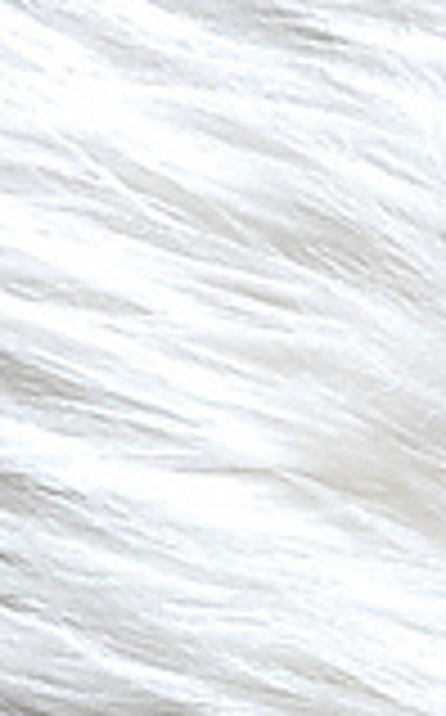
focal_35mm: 111
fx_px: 2165
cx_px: 892
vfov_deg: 18.0
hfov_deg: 10.8
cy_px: 824
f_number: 1.8
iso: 80
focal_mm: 4.25
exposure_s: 1/111
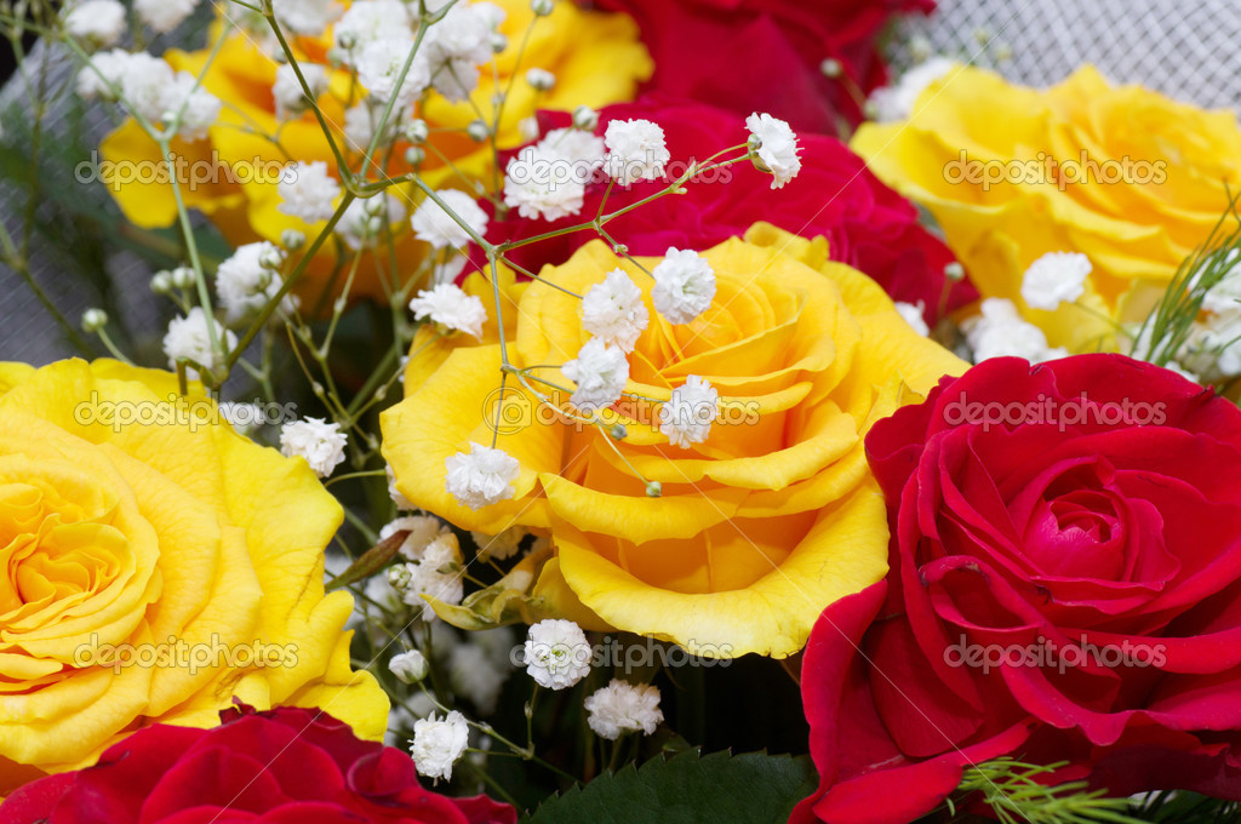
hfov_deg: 15.2
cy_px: 412
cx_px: 620
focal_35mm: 135
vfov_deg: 10.1
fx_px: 4648
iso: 200
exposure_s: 1/180
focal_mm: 90
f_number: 9.5
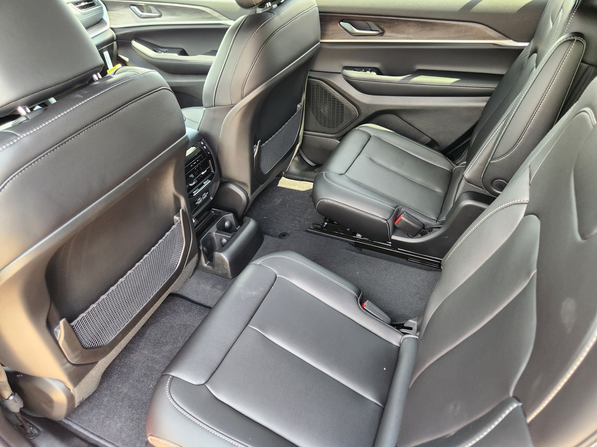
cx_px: 298
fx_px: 397
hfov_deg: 73.9
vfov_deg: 58.9
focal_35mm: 23
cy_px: 224
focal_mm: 5.4
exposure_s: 1/120
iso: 200
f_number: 1.8
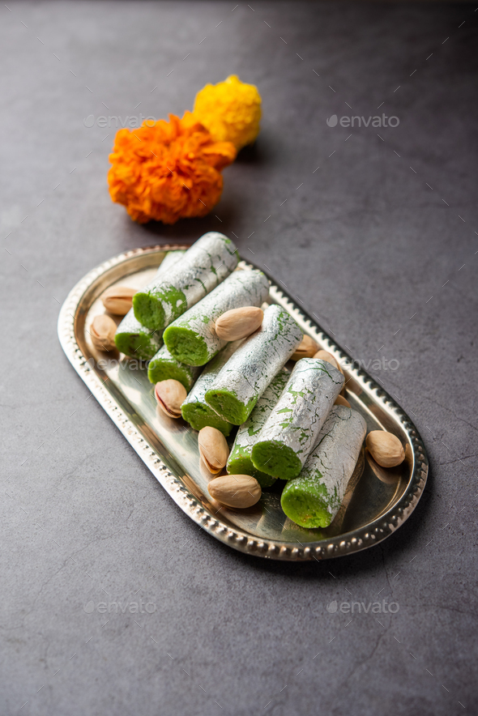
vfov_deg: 33.4
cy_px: 358
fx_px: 1194
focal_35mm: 60
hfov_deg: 22.6
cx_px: 239
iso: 125
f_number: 5.6
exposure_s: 1/125
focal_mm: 60
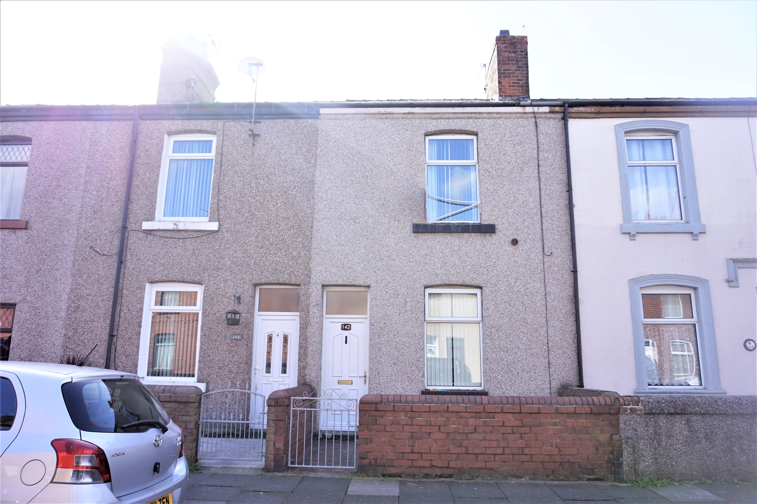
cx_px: 378
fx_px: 504
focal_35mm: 24
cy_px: 252
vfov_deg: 53.1
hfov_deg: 73.8
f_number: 4
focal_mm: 16
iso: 100
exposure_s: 1/320
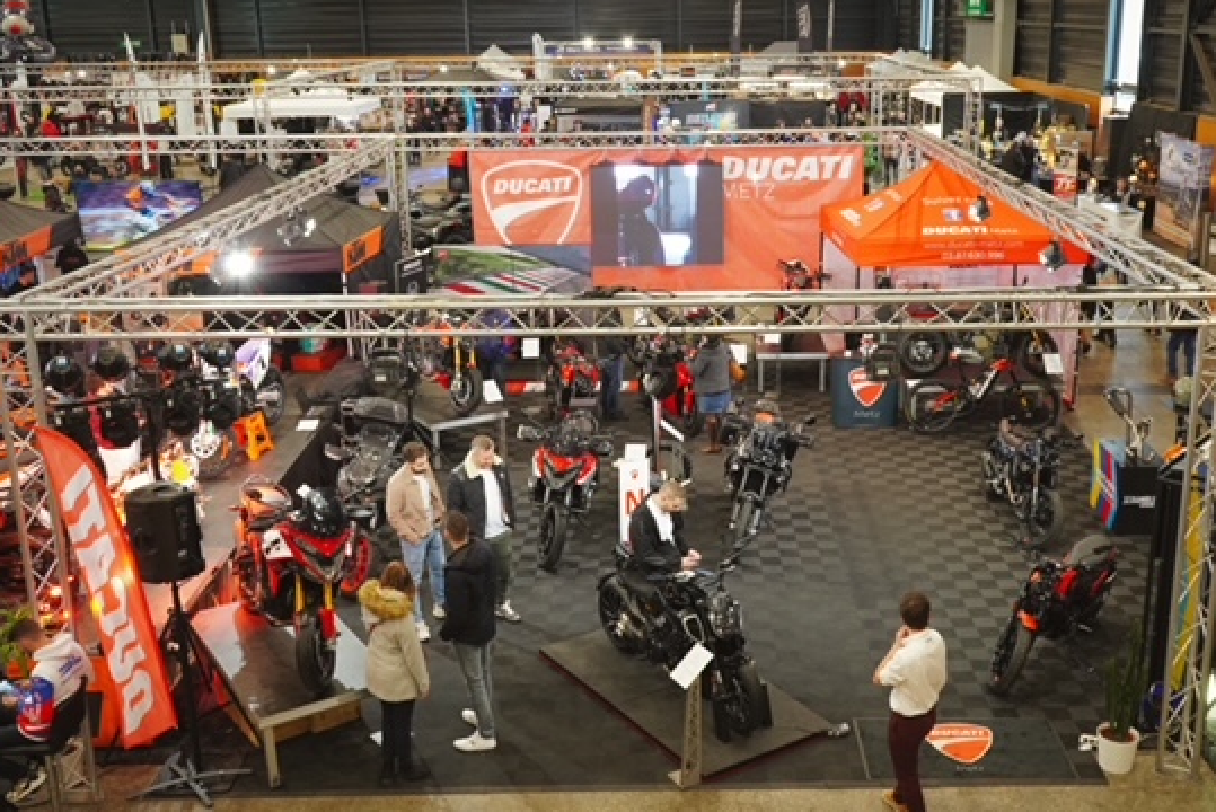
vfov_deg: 34.2
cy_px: 408
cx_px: 684
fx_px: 1318
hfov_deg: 49.4
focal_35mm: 39
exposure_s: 1/40
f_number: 5.6
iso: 1250
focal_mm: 21.9
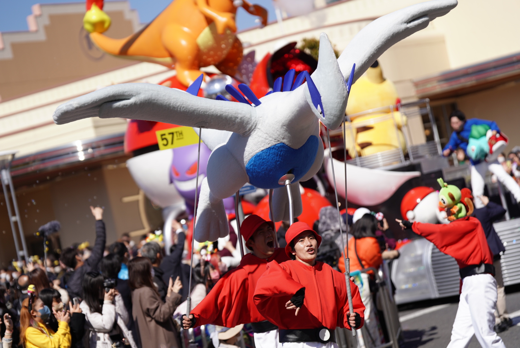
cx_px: 260
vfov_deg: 11.0
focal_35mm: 125
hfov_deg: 16.4
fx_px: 1807
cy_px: 174
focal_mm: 125
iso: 100
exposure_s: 1/2500
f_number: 2.8
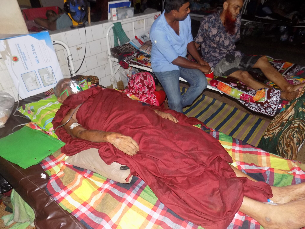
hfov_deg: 73.9
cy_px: 114
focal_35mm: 23
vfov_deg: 58.9
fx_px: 203
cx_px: 152
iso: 200
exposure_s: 1/30
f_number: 3.1
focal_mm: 4
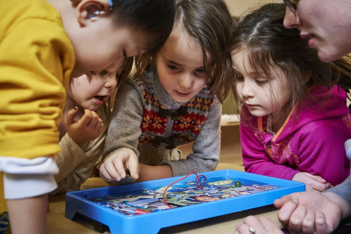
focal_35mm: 50
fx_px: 488
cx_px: 176
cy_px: 117
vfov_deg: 27.0
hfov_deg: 39.6
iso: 400
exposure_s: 1/100
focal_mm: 50
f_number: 5
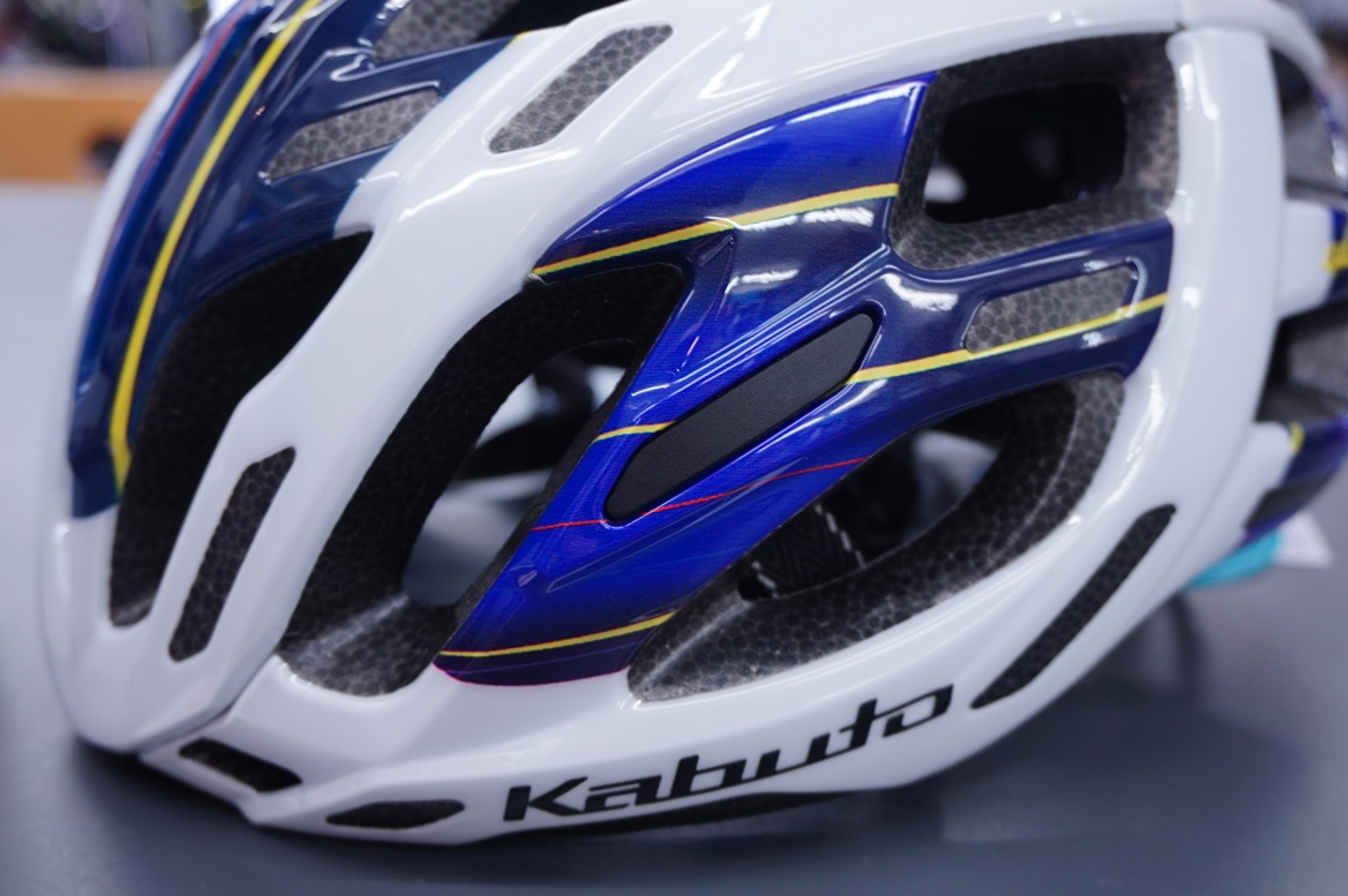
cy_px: 448
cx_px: 674
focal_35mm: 42
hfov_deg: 46.4
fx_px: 1571
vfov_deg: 31.8
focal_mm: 28
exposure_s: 1/8
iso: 100
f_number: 4.5
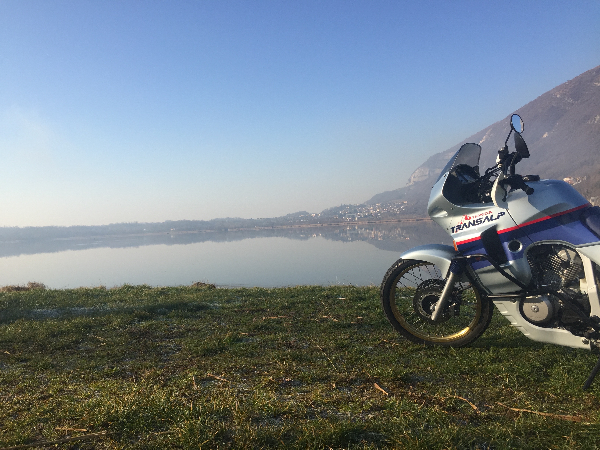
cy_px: 225
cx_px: 300
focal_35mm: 29
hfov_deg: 61.7
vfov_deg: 48.2
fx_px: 503
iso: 32
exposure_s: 1/1522
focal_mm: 4.15
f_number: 2.2
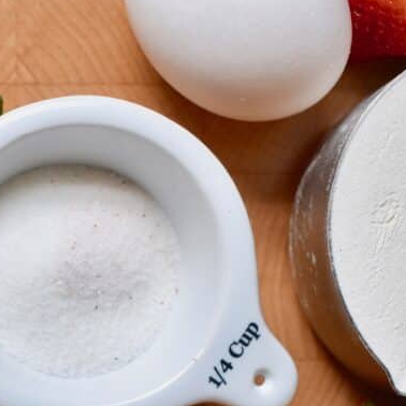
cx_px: 85
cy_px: 424
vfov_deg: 17.4
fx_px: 1287
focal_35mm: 97
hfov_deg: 17.8
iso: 640
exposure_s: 1/200
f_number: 4
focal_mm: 24
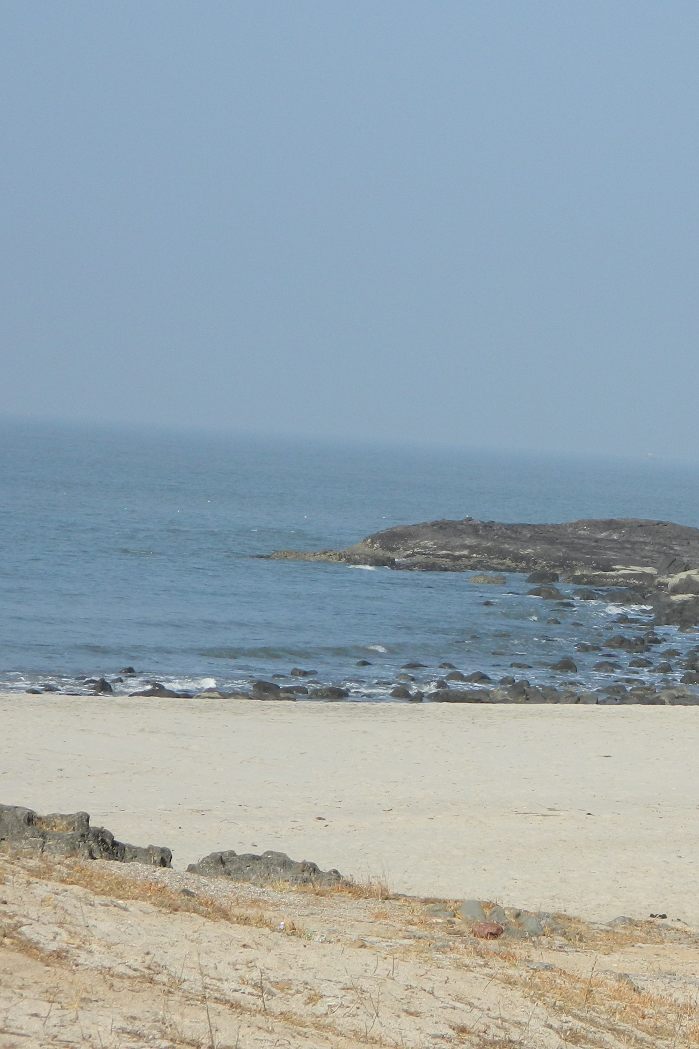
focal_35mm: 179
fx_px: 5213
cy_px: 568
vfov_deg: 11.5
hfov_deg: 7.6
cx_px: 694
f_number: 4.5
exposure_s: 1/640
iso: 80
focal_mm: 18.6
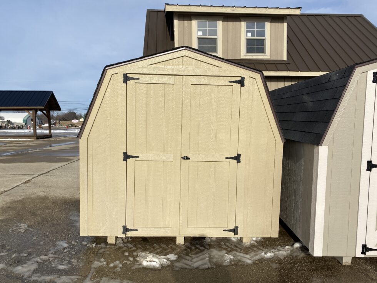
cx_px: 188
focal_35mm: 26
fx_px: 283
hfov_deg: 67.3
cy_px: 142
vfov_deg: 53.1
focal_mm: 4.25
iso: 32
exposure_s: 1/5025
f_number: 1.8
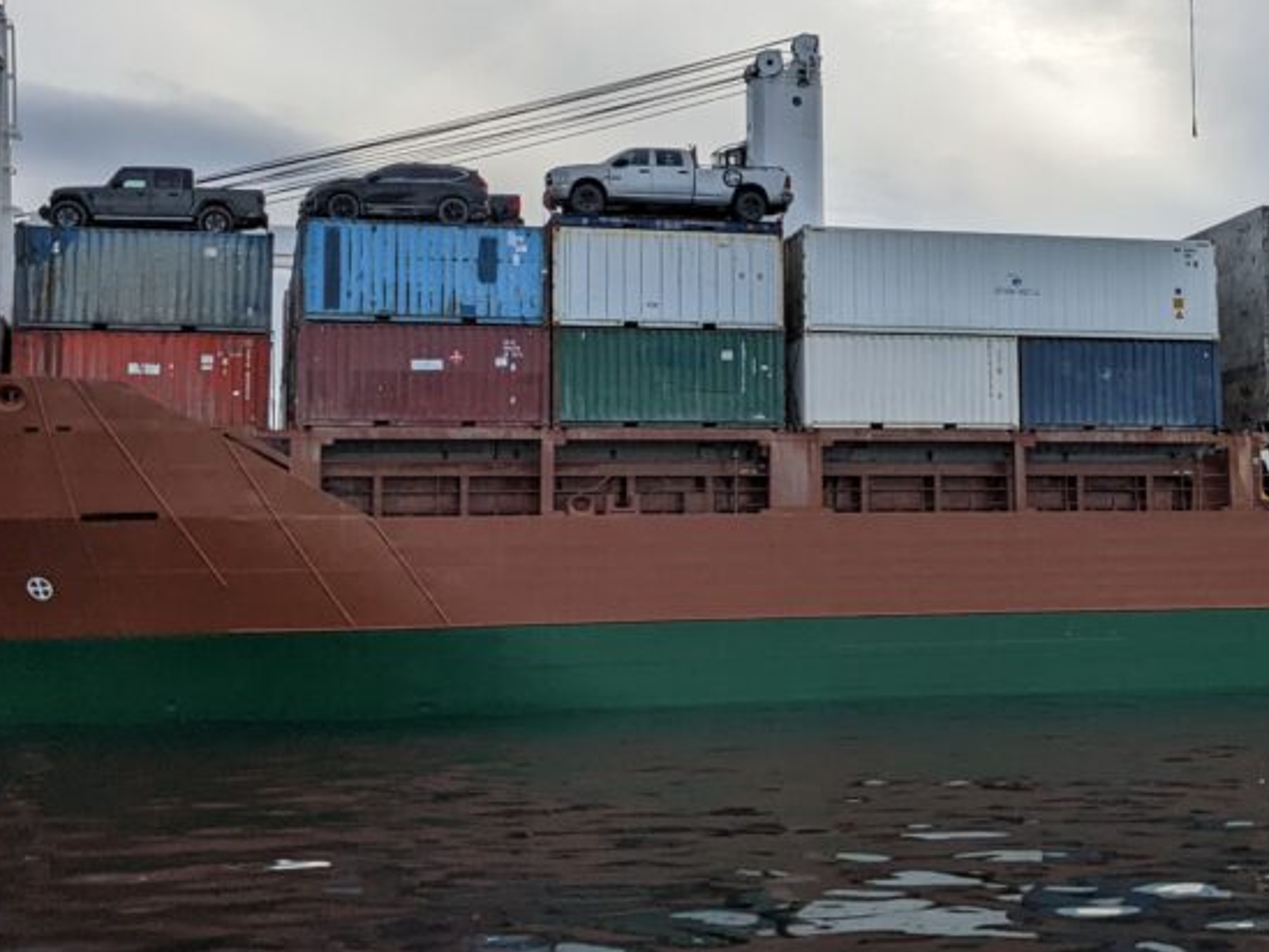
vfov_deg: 24.7
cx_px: 1024
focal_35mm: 59
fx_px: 2163
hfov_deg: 31.8
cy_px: 330
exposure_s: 1/1235
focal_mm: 4.38
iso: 72
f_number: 1.73
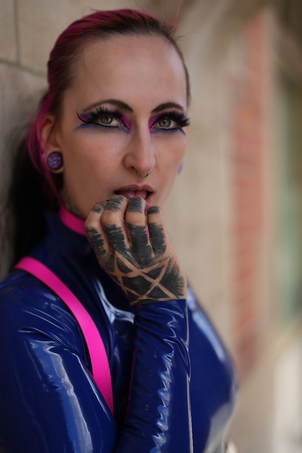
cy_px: 226
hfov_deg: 27.0
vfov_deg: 39.6
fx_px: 629
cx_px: 151
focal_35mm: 50
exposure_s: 1/2000
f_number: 1.4
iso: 100
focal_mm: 50
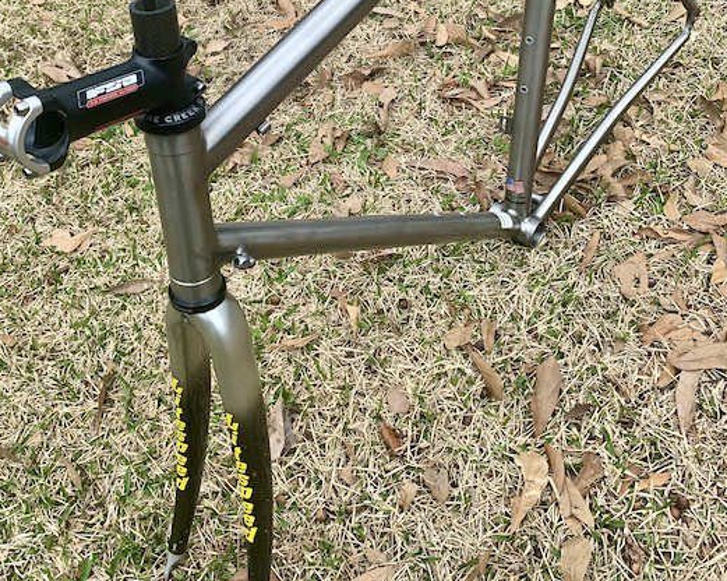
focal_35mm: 39
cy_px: 144
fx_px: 839
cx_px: 342
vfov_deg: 37.2
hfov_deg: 46.9
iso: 64
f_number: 1.8
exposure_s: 1/121
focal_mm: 4.25
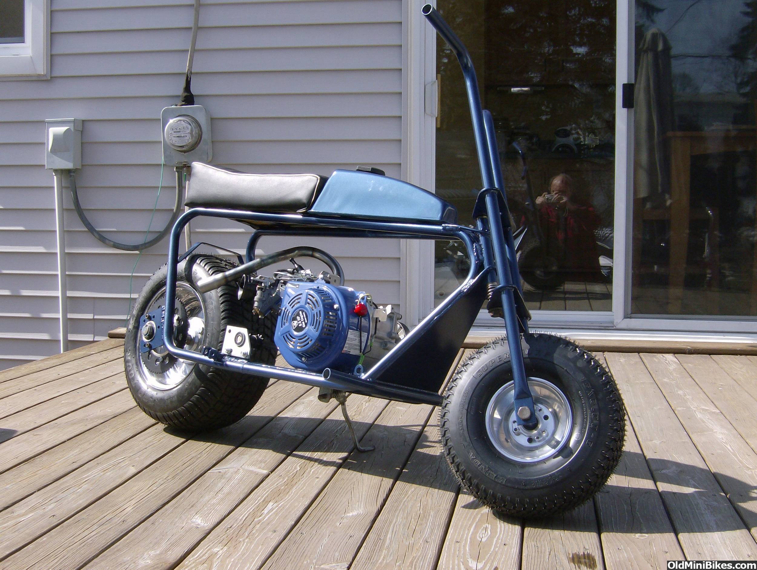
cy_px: 285
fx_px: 1007
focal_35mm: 46
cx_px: 378
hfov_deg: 41.2
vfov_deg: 31.6
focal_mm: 7.7
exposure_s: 1/347
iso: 100
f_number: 5.1
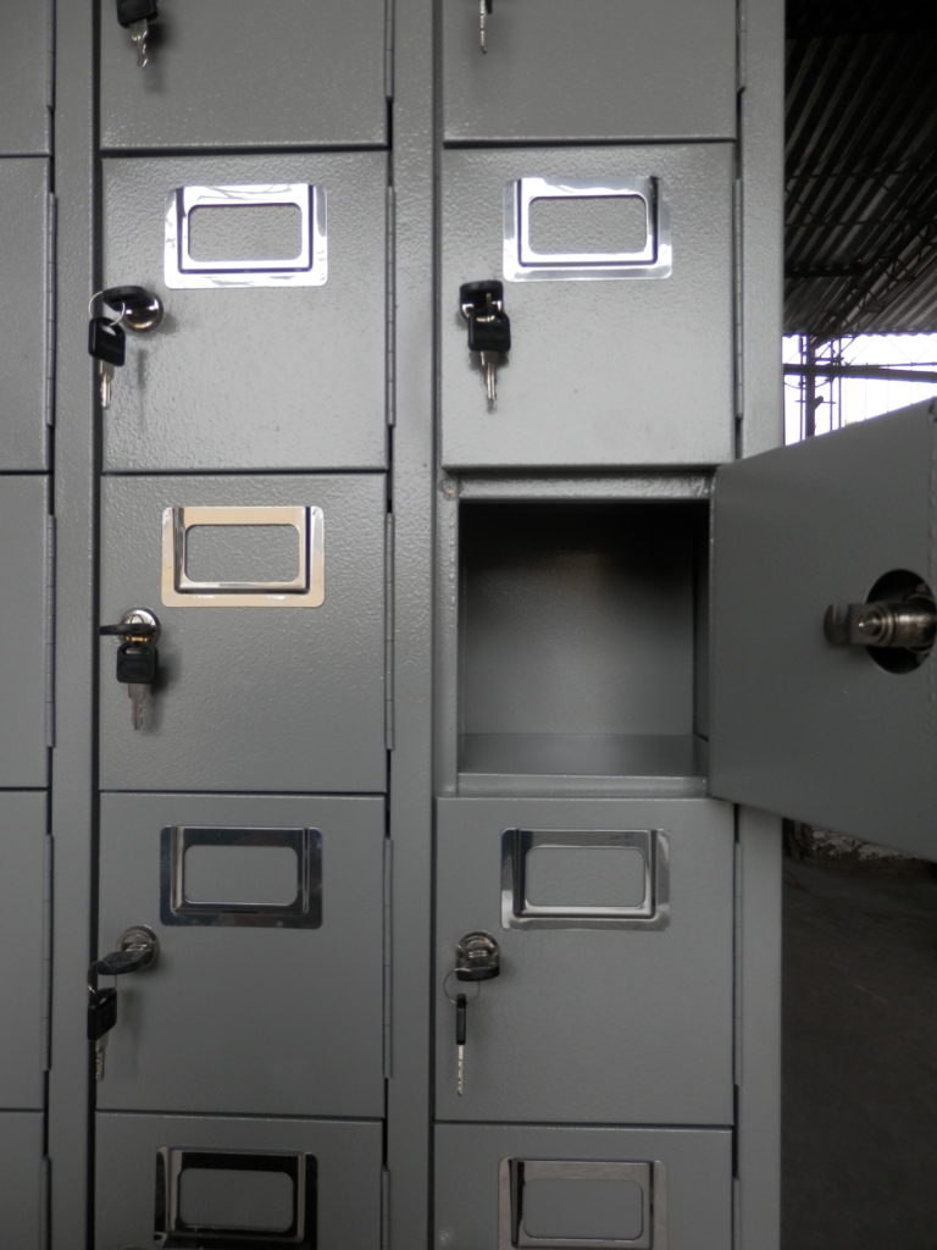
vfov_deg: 69.4
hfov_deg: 54.9
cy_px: 625
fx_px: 902
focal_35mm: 25
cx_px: 468
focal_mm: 4.5
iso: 80
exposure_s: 1/50
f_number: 3
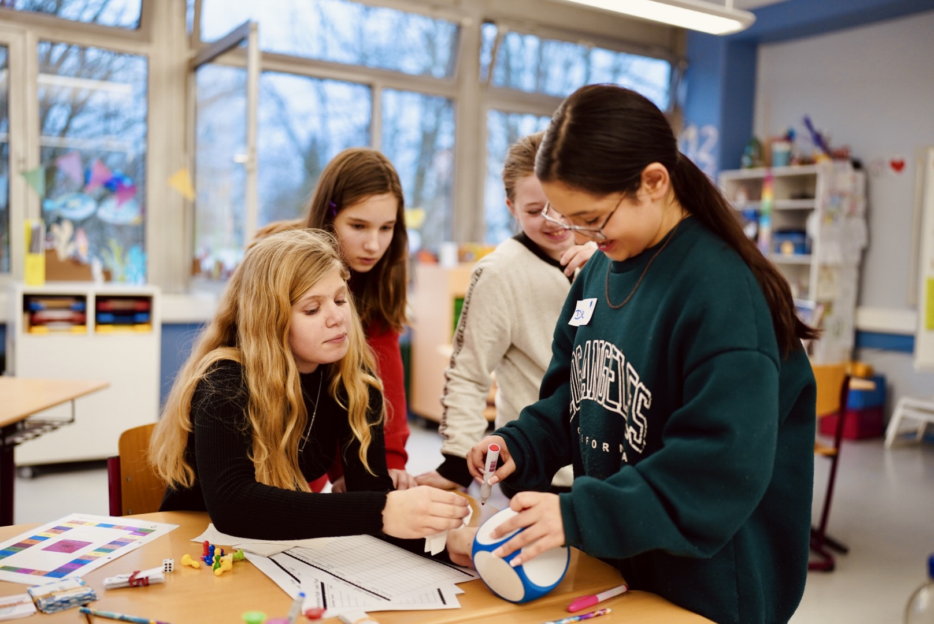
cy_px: 312
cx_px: 467
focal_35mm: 35
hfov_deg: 54.4
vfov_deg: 37.9
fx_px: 909
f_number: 1.4
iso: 640
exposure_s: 1/500
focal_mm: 35
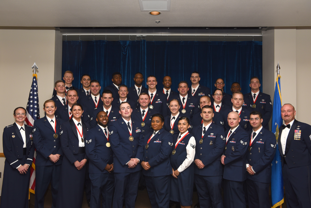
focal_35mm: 35
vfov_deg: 37.9
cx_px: 156
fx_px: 302
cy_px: 104
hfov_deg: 54.4
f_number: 9
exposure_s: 1/125
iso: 500
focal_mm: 35
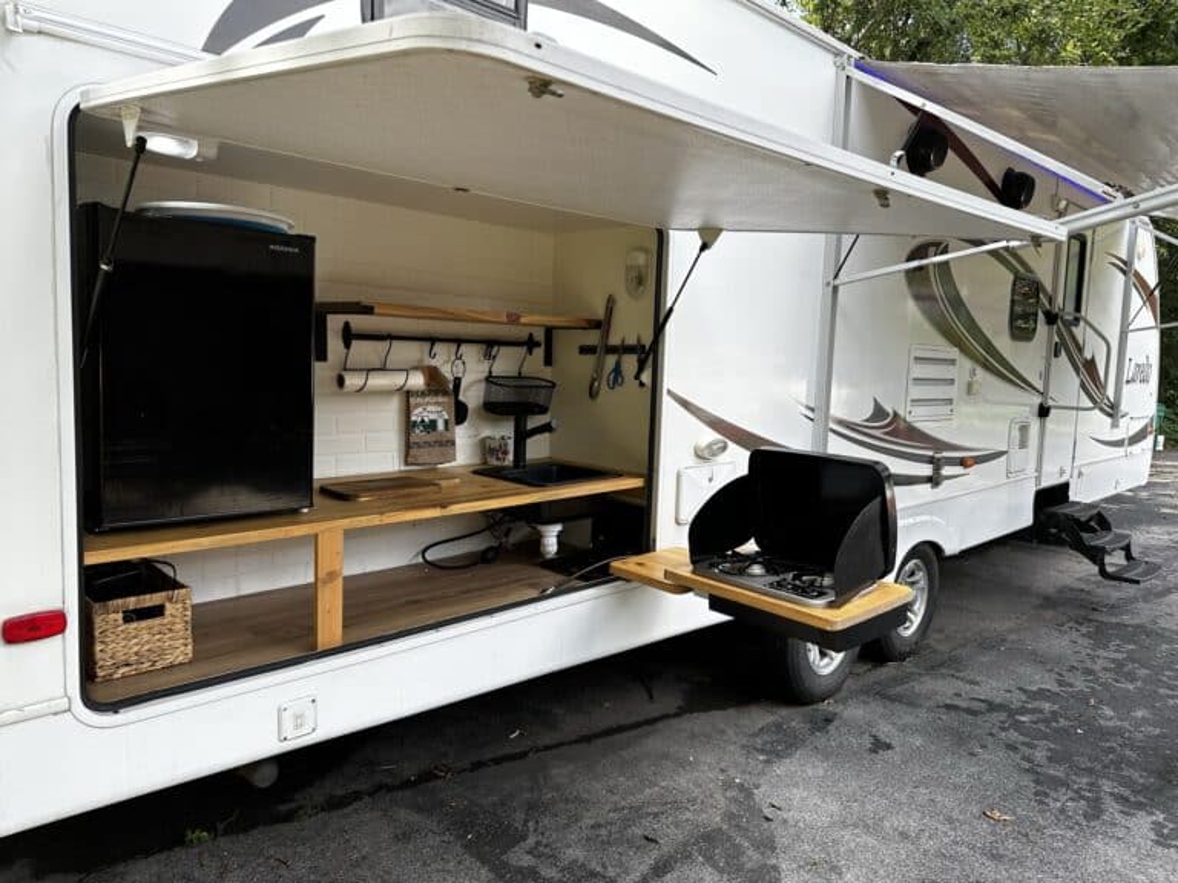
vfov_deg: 56.8
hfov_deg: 71.6
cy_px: 442
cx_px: 589
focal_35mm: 24
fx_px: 817
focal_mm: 6.86
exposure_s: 1/580
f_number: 1.78
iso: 80
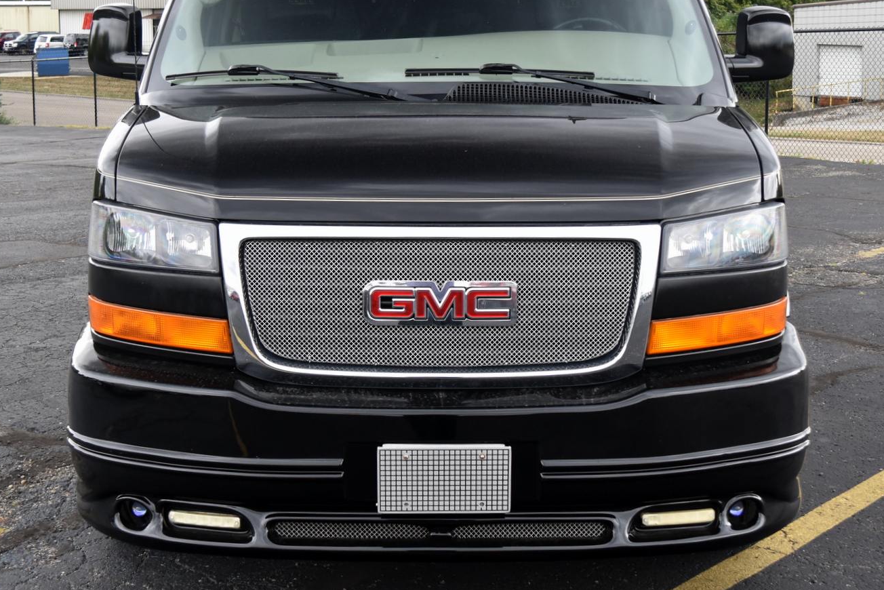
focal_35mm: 53
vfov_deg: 25.4
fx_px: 1302
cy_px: 203
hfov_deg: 37.5
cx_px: 446
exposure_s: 1/100
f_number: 5
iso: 400
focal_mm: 24
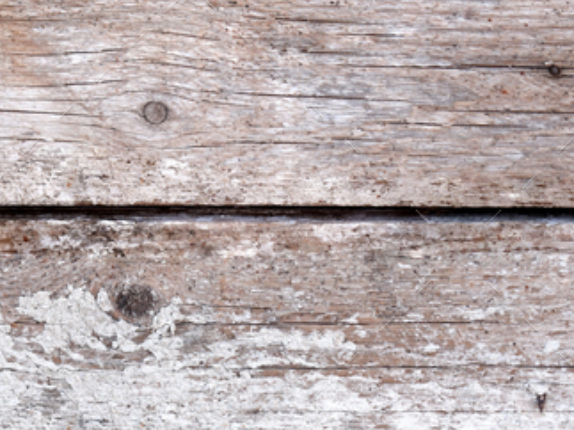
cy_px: 335
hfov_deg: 13.6
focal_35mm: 145
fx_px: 2401
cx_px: 183
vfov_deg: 10.2
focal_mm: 55
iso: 200
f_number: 5.6
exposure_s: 1/160
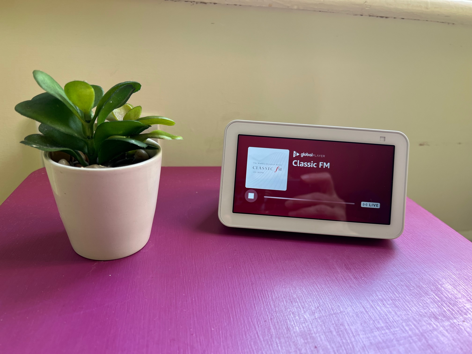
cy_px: 177
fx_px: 355
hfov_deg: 67.3
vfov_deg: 53.1
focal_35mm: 26
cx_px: 236
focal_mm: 5.7
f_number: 1.5
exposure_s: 1/121
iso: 40
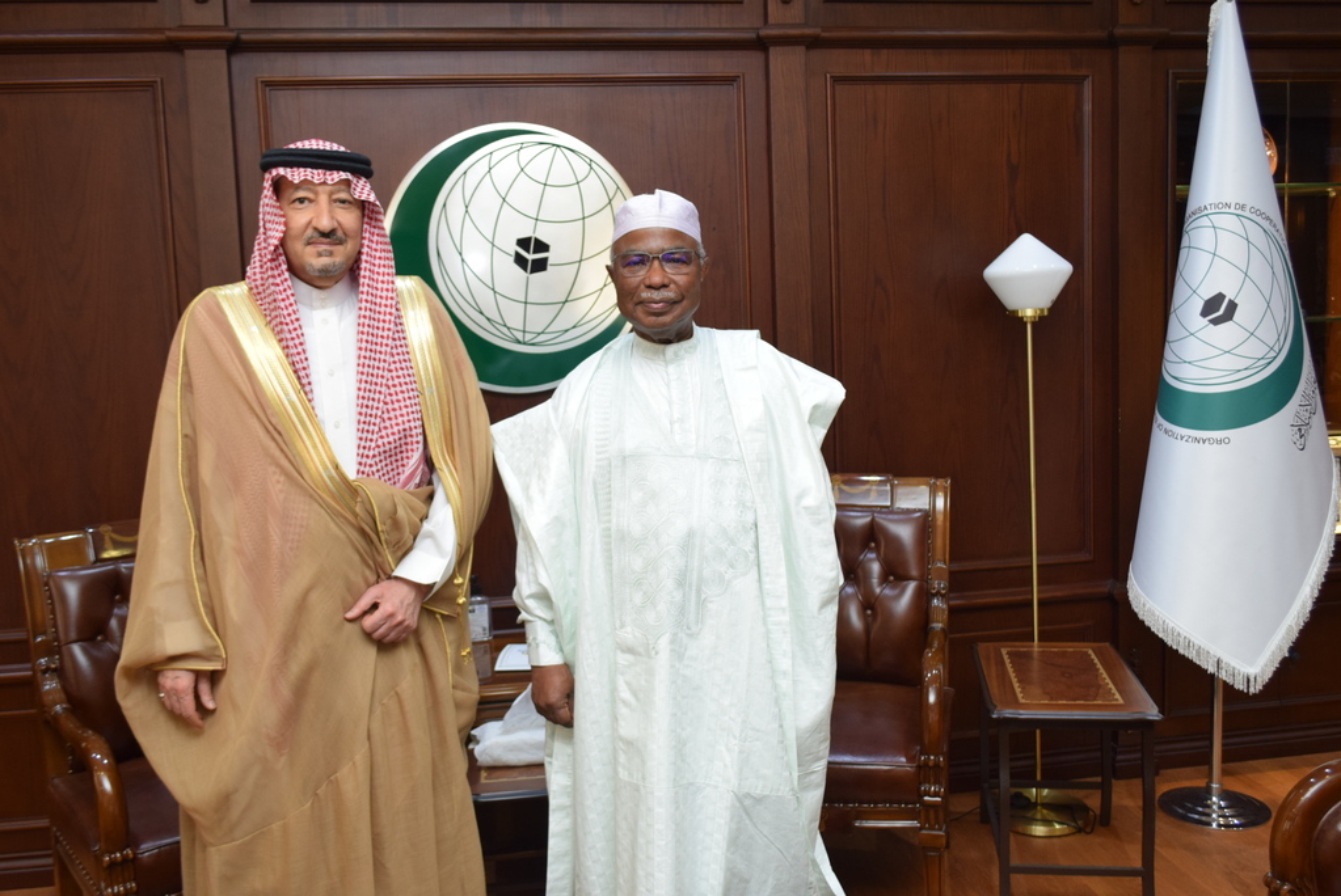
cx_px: 670
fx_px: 1230
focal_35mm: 33
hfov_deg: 57.2
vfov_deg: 40.0
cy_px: 448
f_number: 4.5
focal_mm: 22
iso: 800
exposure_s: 1/80
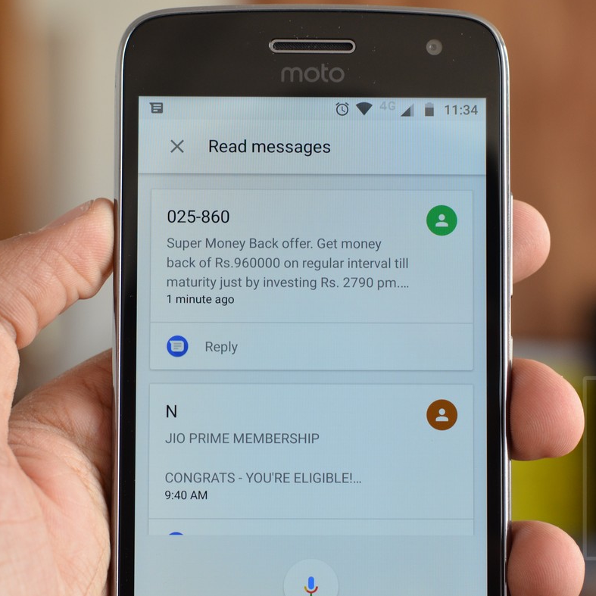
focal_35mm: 97
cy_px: 296
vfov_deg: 17.9
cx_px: 350
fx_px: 1889
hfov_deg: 17.9
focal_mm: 50
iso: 500
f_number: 5
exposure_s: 1/100
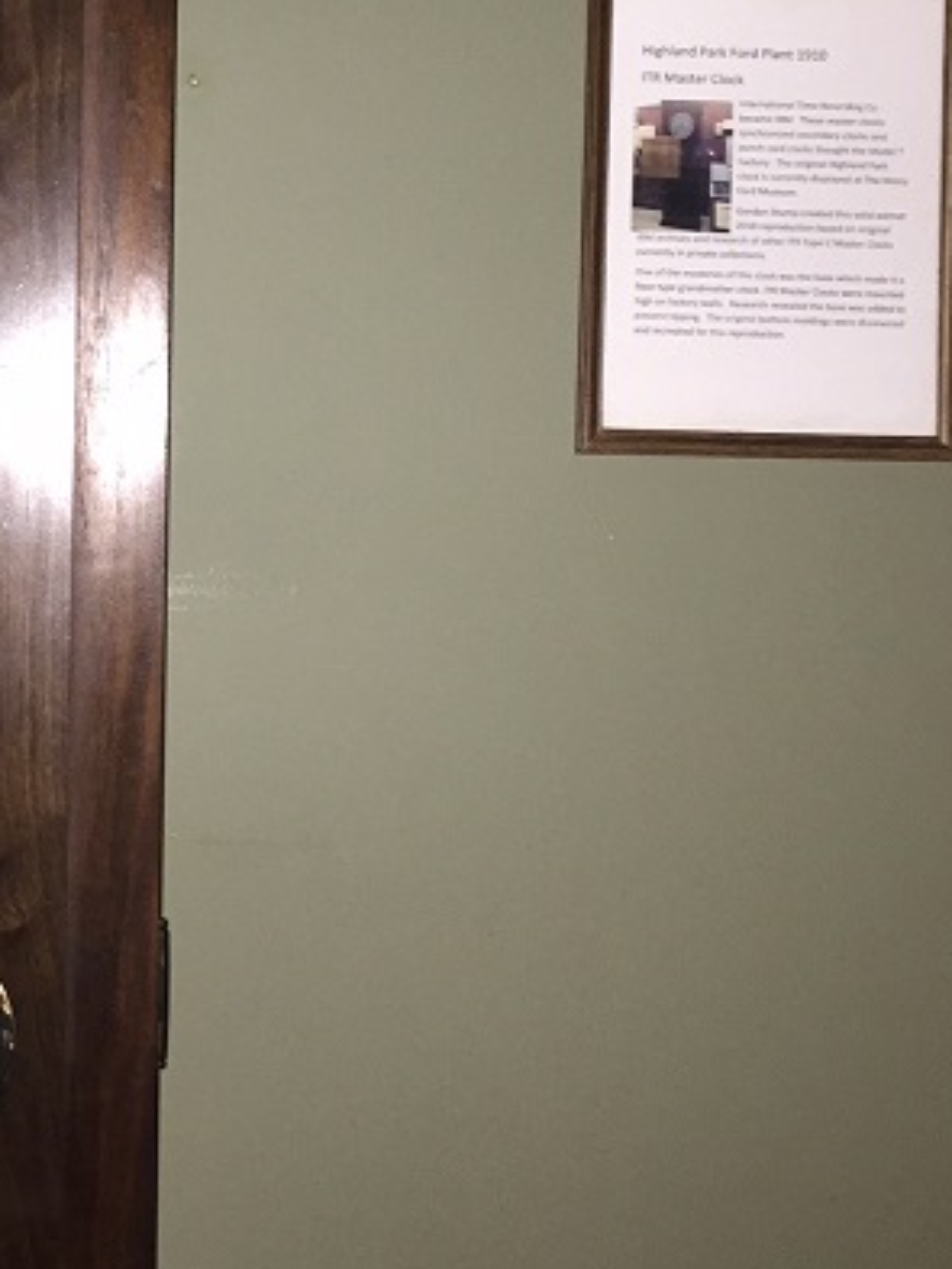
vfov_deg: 32.2
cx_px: 113
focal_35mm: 59
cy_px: 358
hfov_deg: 24.2
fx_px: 2162
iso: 160
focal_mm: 4.15
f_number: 2.2
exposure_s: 1/16
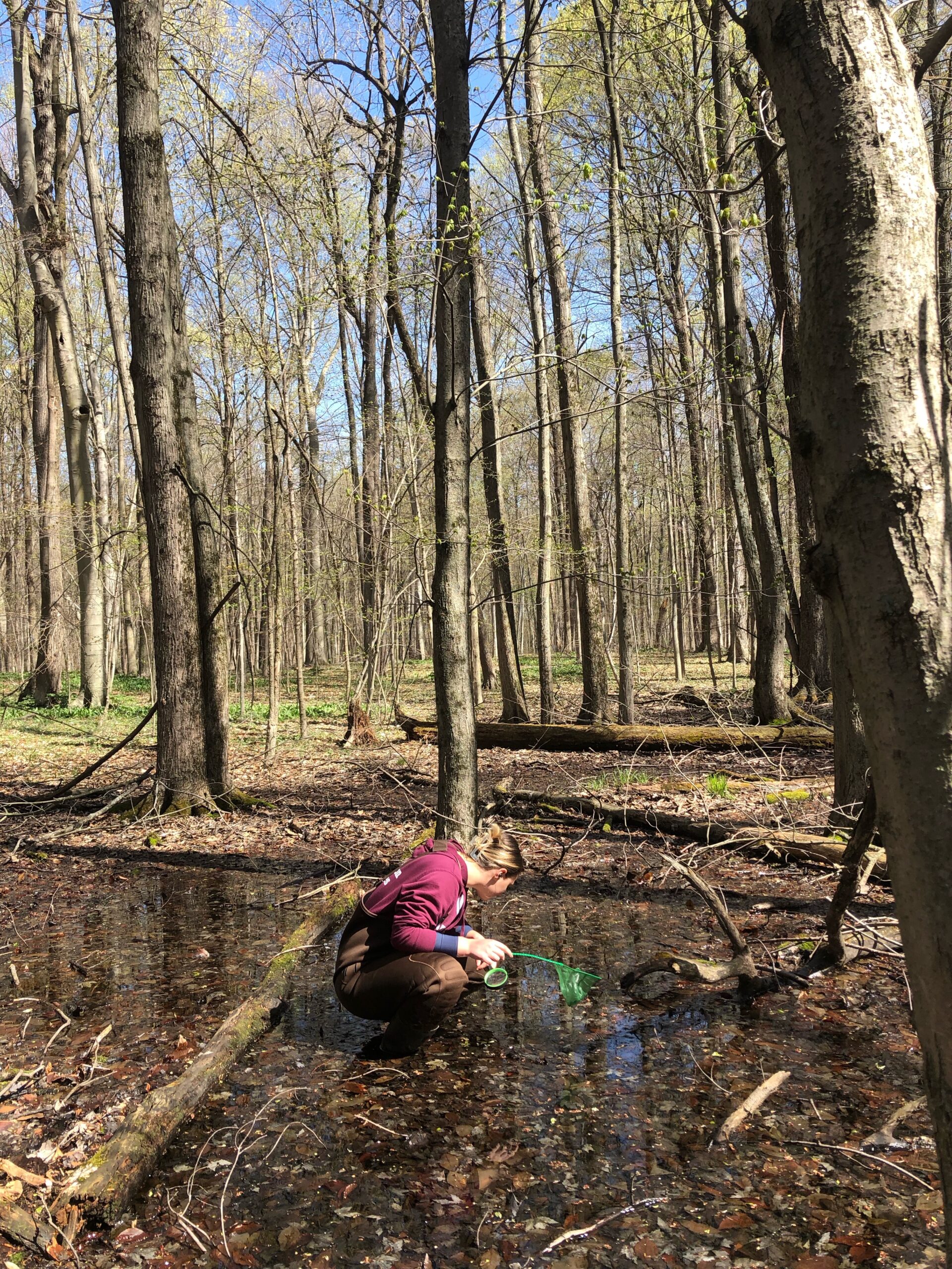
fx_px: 1027
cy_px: 634
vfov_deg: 63.4
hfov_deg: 49.7
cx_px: 476
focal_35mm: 28
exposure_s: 1/466
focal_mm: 3.99
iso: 20
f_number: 1.8
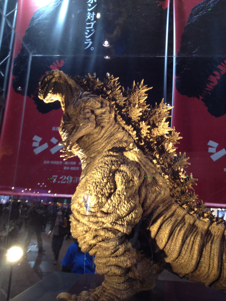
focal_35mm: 35
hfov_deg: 40.7
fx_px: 305
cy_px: 150
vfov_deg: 52.6
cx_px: 113
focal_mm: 4.28
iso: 64
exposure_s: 1/20
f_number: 2.4
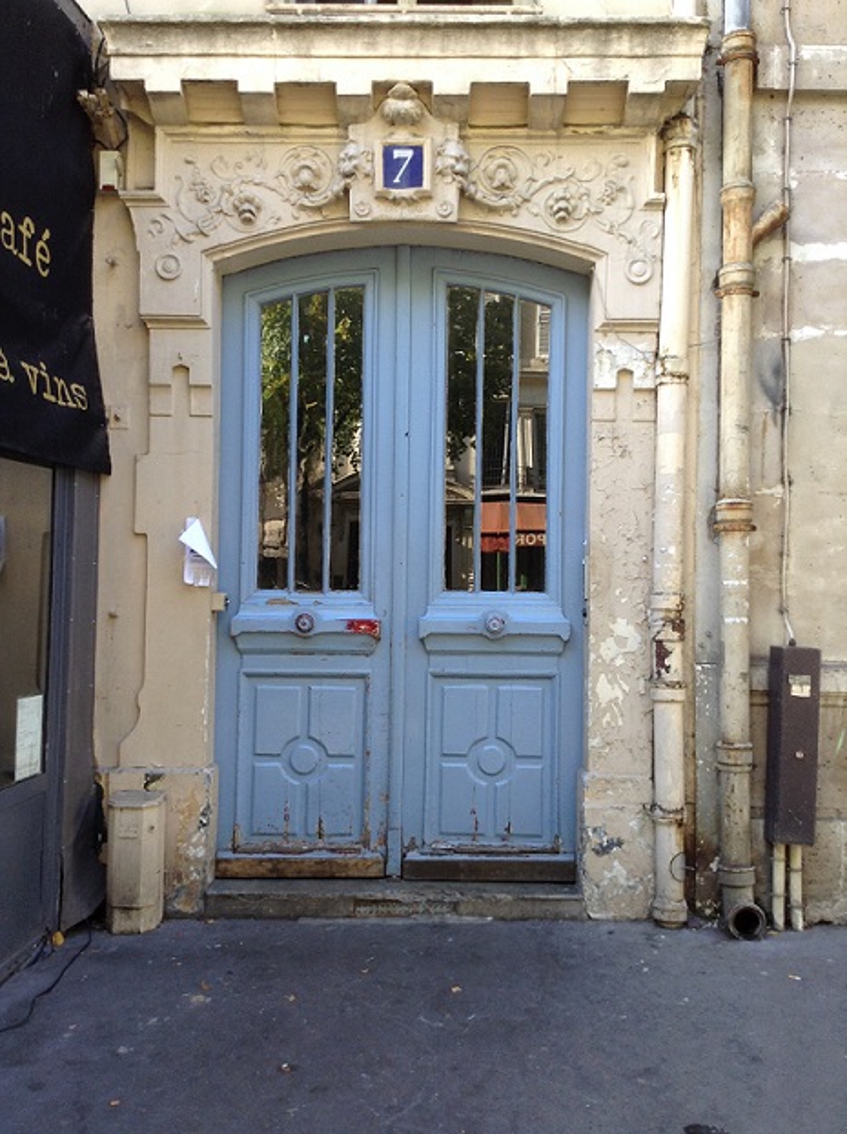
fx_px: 1080
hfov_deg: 42.8
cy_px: 567
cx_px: 424
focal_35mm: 33
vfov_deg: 55.4
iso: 32
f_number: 2.4
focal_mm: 3.3
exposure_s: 1/60
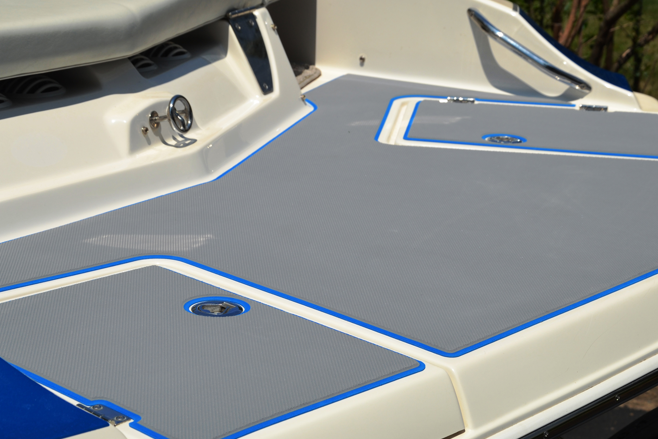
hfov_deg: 24.0
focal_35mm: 85
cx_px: 350
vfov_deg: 16.1
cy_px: 212
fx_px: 1547
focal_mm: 45
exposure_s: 1/250
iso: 100
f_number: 8
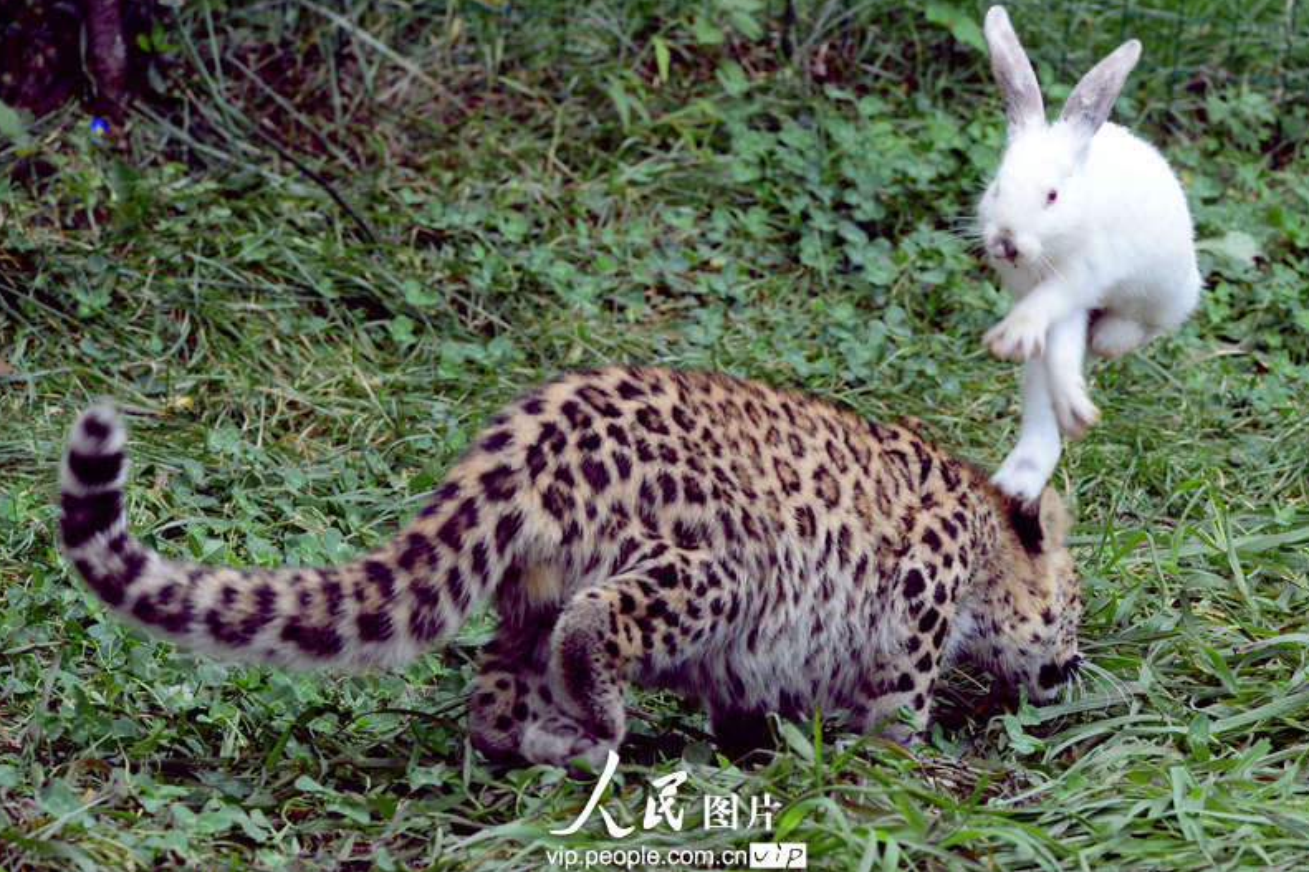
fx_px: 7816
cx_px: 685
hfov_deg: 9.6
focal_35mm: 215
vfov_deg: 6.4
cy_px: 407
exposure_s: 1/320
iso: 640
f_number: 9
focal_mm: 200
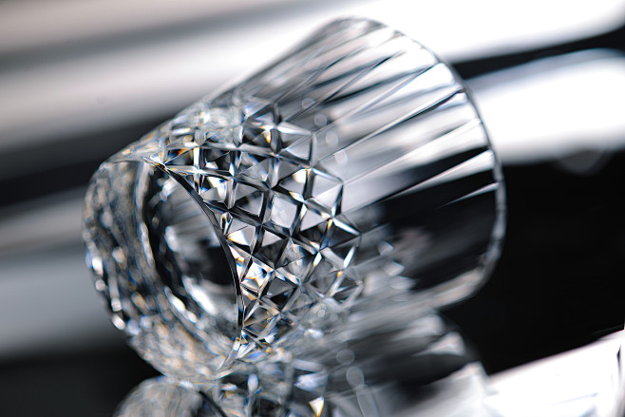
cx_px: 312
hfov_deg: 20.4
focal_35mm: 100
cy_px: 208
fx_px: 1736
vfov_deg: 13.7
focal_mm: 100
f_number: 2.8
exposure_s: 1/160
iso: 50
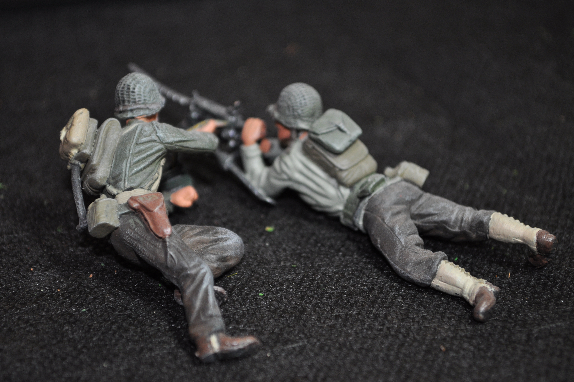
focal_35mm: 82
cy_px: 191
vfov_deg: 16.5
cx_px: 287
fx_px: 1314
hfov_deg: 24.6
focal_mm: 55
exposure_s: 1/60
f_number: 5.6
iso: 450
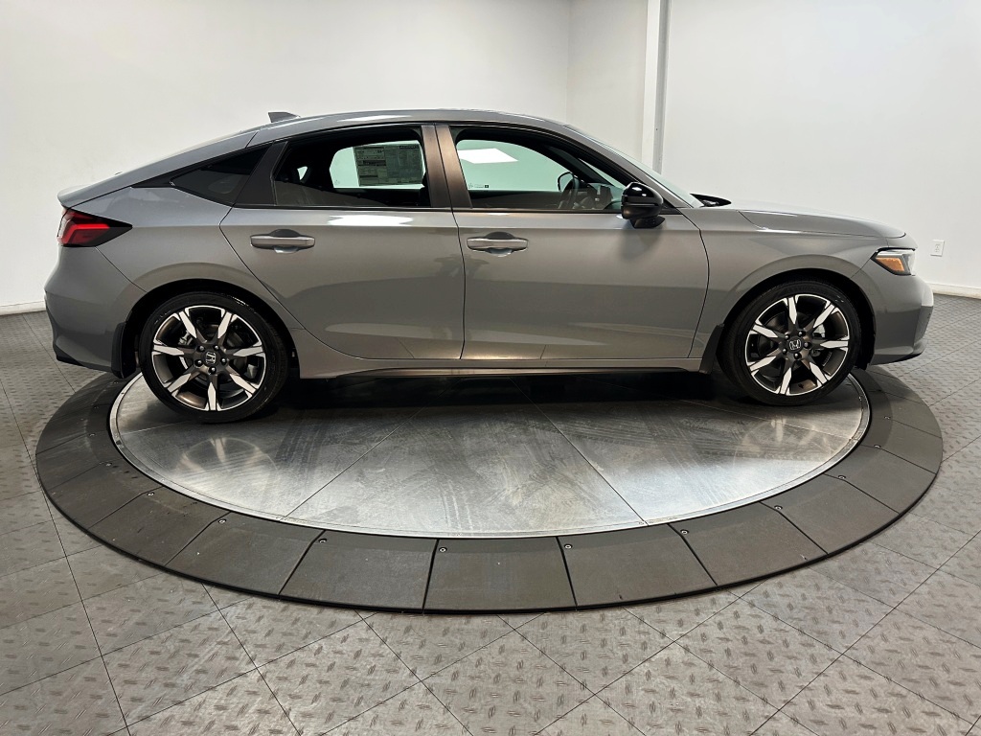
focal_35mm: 24
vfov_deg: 56.8
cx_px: 490
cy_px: 368
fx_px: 680
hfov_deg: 71.6
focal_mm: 6.86
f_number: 1.78
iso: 320
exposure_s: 1/60
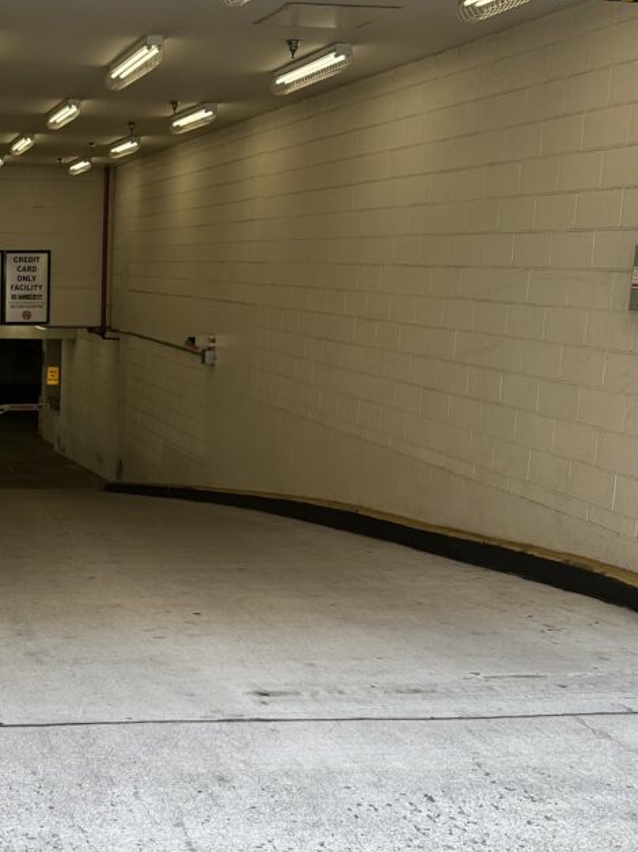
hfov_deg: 28.1
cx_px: 22
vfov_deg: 38.9
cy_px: 472
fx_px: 1205
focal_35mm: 49
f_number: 1.78
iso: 80
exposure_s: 1/521
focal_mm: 6.86
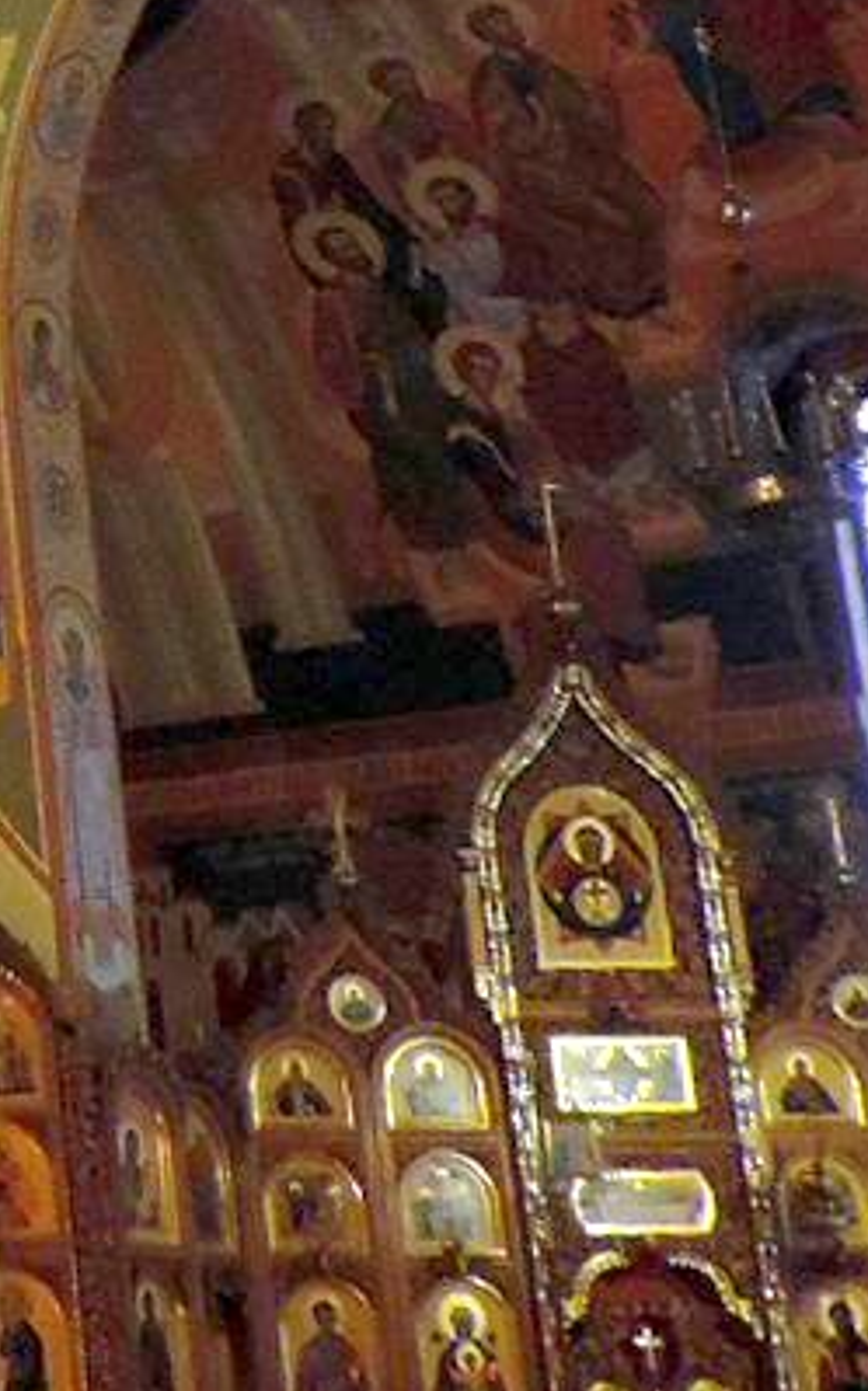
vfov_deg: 19.3
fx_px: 3865
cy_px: -237
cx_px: -1007
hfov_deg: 11.3
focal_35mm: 102
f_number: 3
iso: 720
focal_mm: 4.3
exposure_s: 1/30
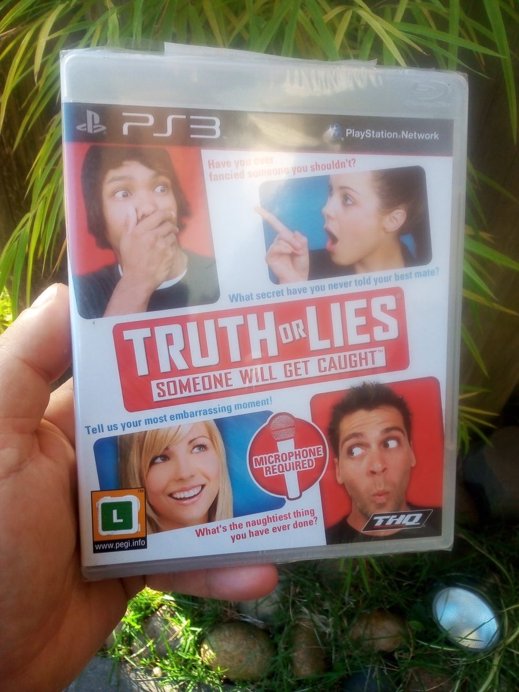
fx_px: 560
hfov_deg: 49.7
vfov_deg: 63.4
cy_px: 346
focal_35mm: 28
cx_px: 260
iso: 113
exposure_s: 1/141
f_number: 2.2
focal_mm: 4.52
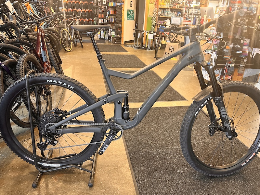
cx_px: 130
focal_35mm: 26
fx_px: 195
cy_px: 98
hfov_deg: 67.3
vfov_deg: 53.1
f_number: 1.6
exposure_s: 1/40
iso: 400
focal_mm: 5.1
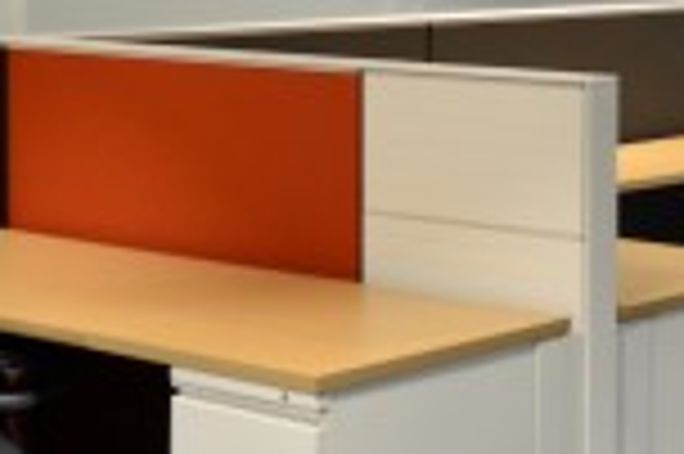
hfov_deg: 17.7
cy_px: -40
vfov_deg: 12.7
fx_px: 2012
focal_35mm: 106
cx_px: 961
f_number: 4
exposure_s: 1/15
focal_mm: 14
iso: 180
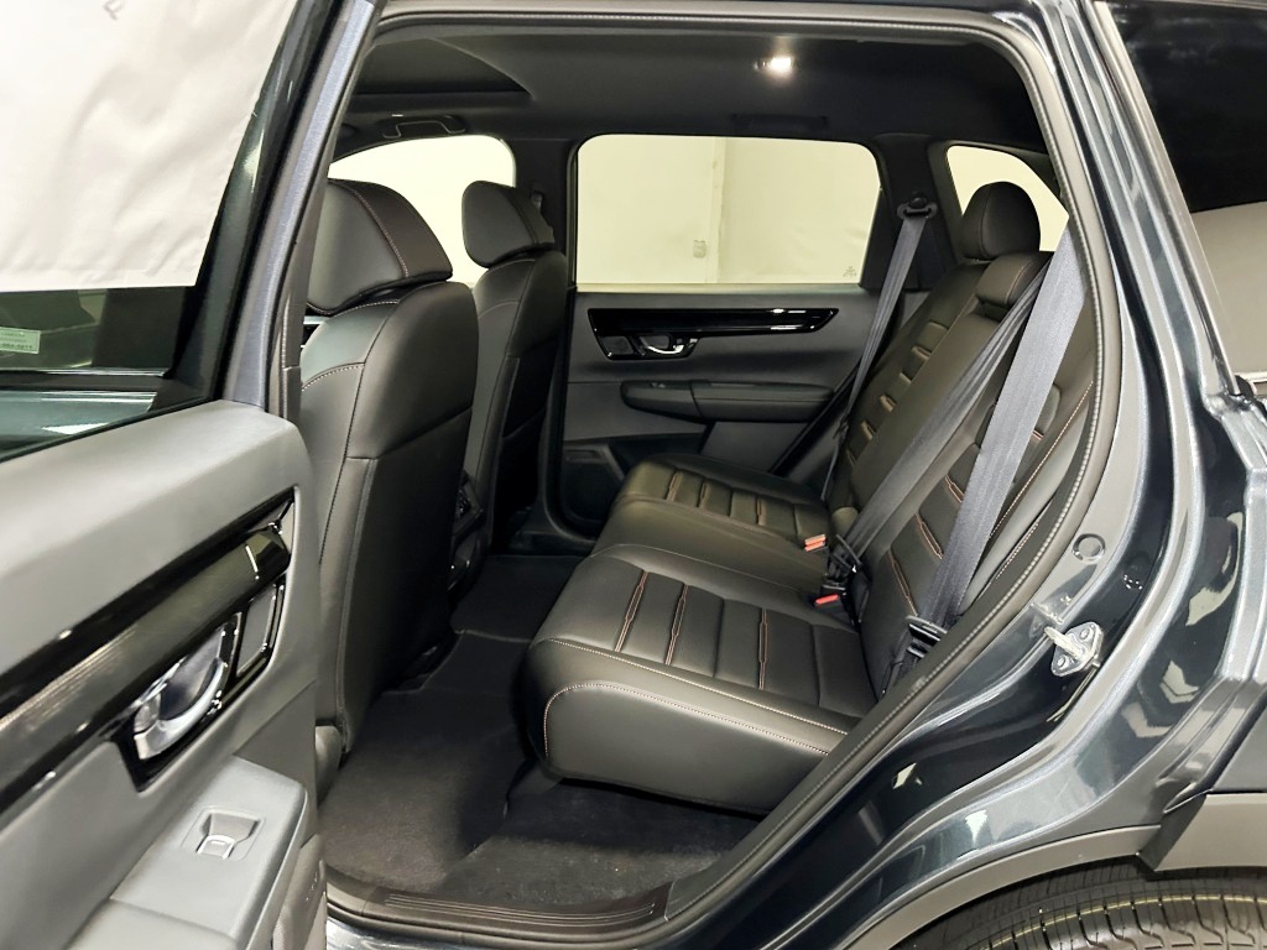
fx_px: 878
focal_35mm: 24
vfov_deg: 56.8
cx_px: 634
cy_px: 475
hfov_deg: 71.6
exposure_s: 1/30
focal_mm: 6.86
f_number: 1.78
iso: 1000
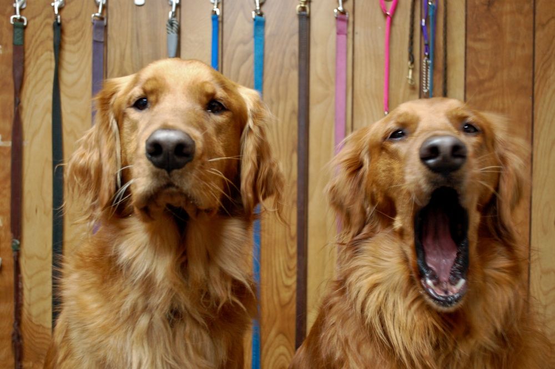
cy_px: 184
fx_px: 601
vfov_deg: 34.2
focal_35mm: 39
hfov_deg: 49.6
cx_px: 278
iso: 800
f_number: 4.5
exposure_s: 1/13
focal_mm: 26
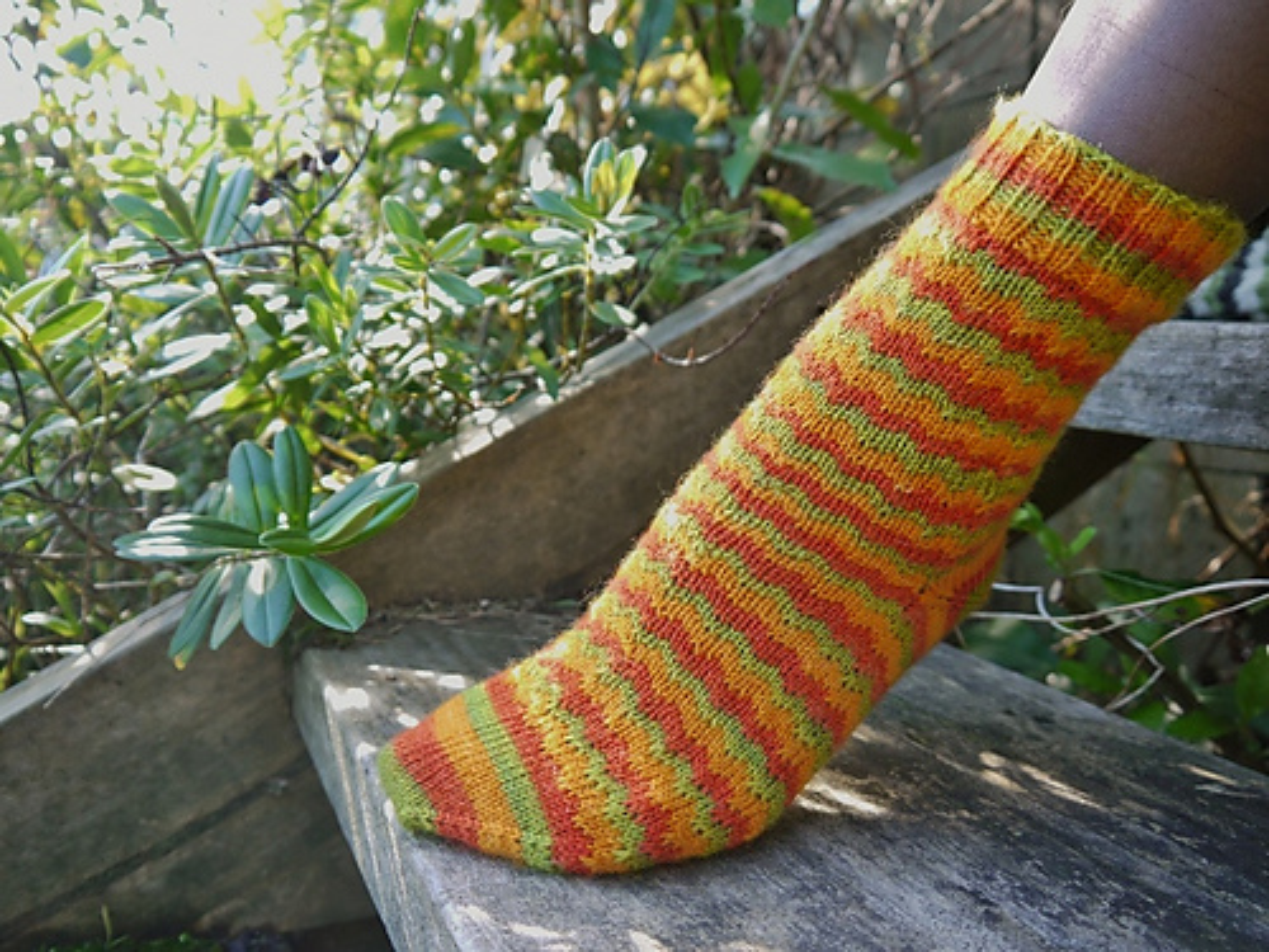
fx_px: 1026
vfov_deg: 49.7
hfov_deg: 63.4
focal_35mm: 28
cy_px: 476
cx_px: 634
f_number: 3.5
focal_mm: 14
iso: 160
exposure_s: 1/60
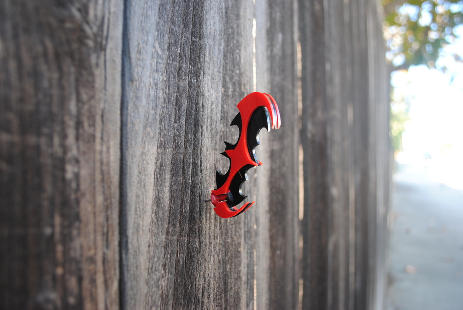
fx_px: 348
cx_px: 232
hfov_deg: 67.3
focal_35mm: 27
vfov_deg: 48.1
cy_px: 155
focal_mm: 18
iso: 200
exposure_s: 1/80
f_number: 4.5
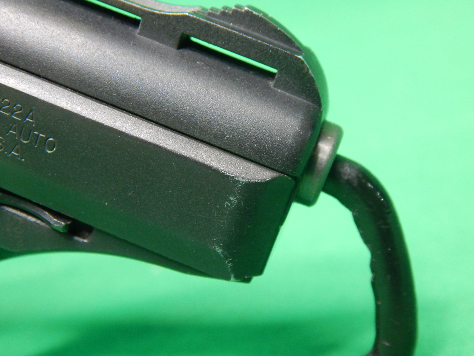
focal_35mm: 69
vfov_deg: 21.3
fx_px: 945
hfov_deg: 28.2
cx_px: 237
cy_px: 178
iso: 400
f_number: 4.1
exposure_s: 1/25
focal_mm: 12.3
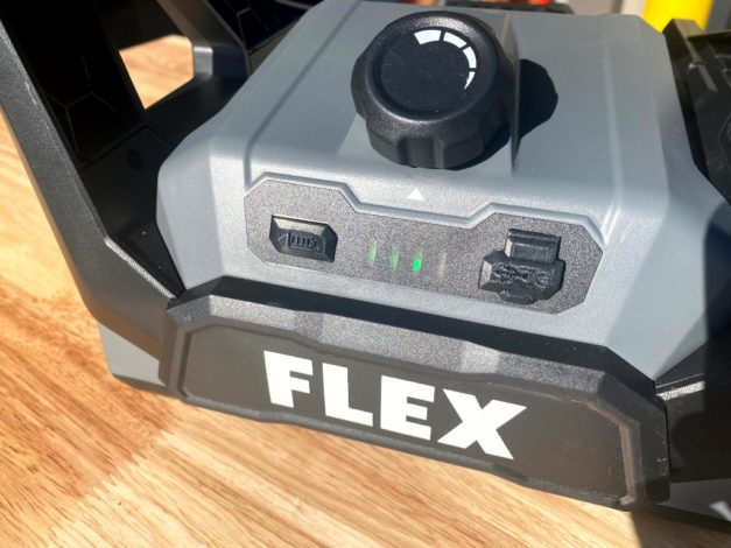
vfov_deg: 53.0
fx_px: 549
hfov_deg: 67.3
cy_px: 274
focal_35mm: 26
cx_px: 366
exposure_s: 1/3300
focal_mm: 4.25
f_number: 1.8
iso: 32
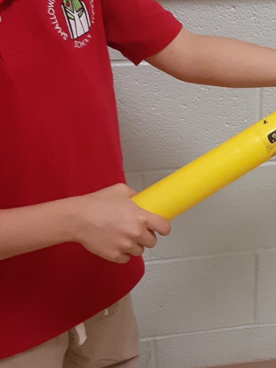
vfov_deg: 33.8
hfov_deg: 24.9
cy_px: 169
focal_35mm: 57
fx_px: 606
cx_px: 246
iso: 320
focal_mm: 2.91
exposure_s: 1/60
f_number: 1.9
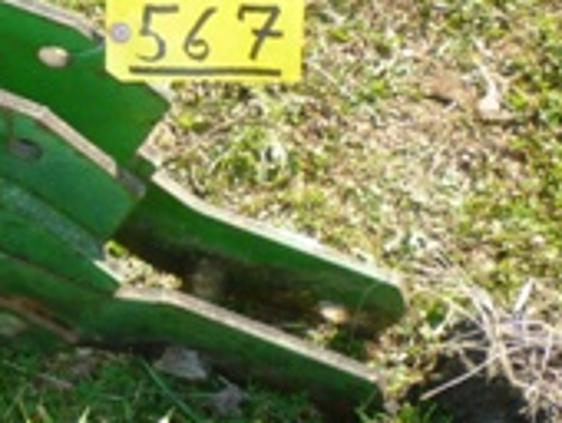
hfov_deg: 16.4
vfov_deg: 13.6
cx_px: -291
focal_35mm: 109
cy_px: 155
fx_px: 1772
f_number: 3.3
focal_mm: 5.2
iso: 100
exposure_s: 1/250
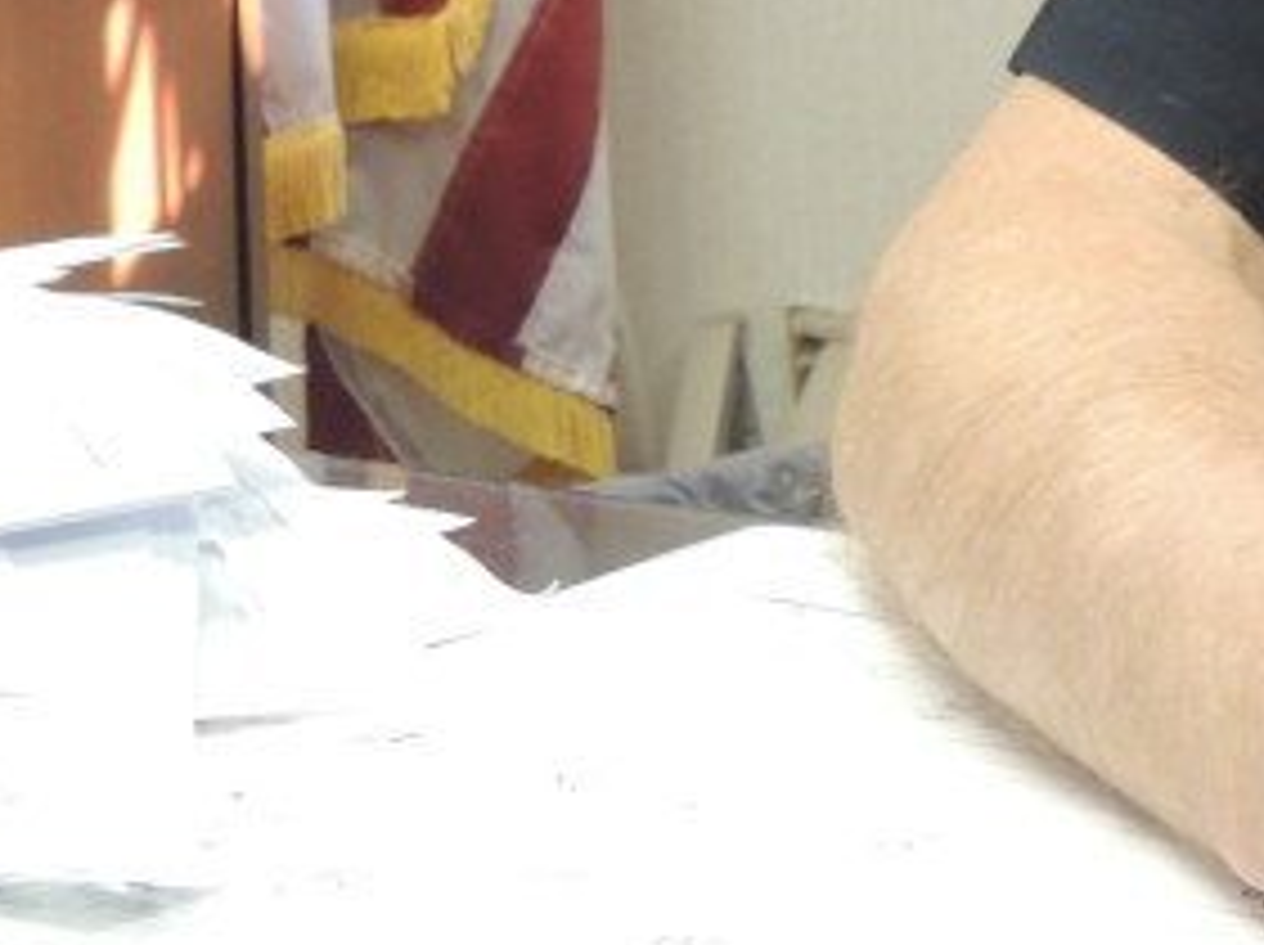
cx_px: 2281
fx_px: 5324
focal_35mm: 146
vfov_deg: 9.7
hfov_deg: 12.4
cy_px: -684
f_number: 3.3
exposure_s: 1/40
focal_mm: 7.2
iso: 400
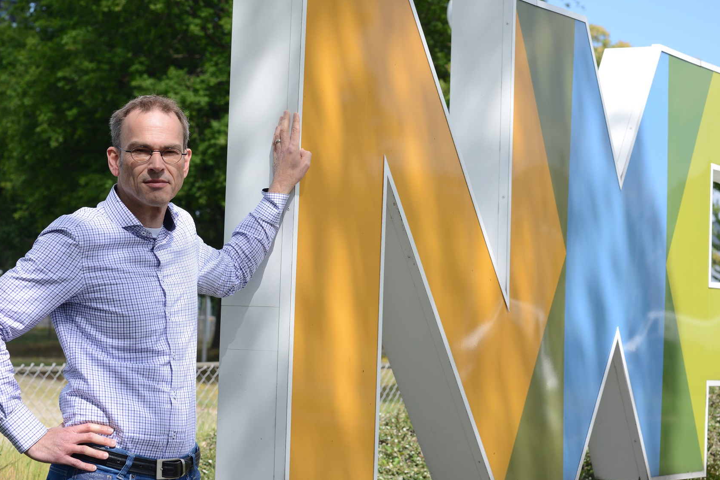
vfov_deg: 13.6
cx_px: 306
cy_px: 264
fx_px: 2020
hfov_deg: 20.2
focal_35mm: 101
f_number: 9
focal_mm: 85
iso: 200
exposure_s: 1/320
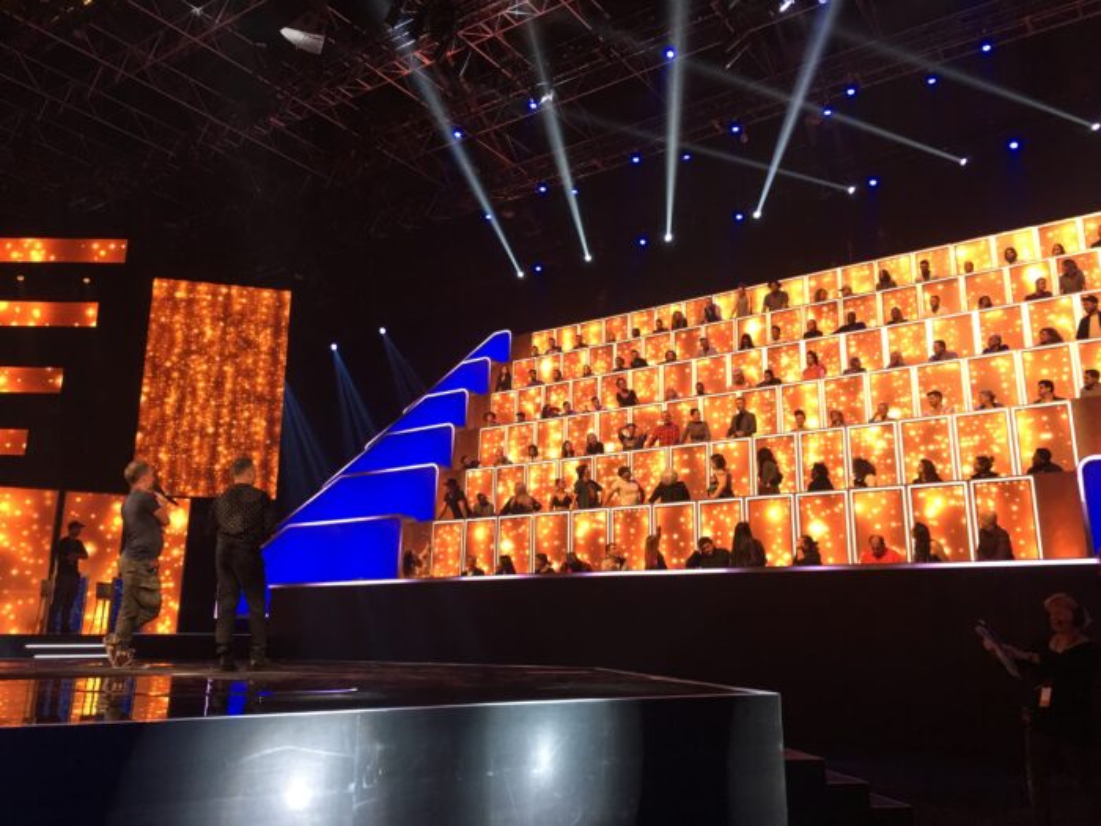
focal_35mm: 29
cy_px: 413
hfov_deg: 61.7
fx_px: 922
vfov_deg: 48.2
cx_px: 550
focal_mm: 4.15
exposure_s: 1/33
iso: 40
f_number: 2.2
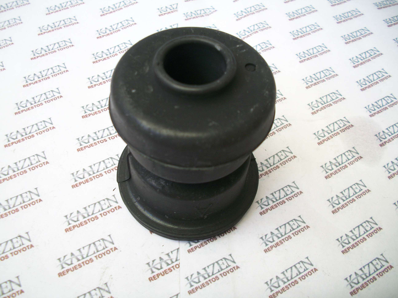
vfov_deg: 40.7
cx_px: 199
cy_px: 149
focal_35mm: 35
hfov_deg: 52.6
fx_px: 402
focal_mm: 6.3
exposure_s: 1/50
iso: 80
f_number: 3.1
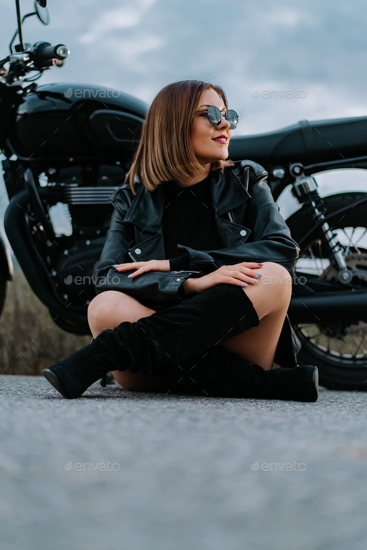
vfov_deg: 36.2
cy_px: 275
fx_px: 840
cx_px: 184
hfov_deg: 24.7
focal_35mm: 55
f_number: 1.8
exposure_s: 1/250
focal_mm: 55
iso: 500
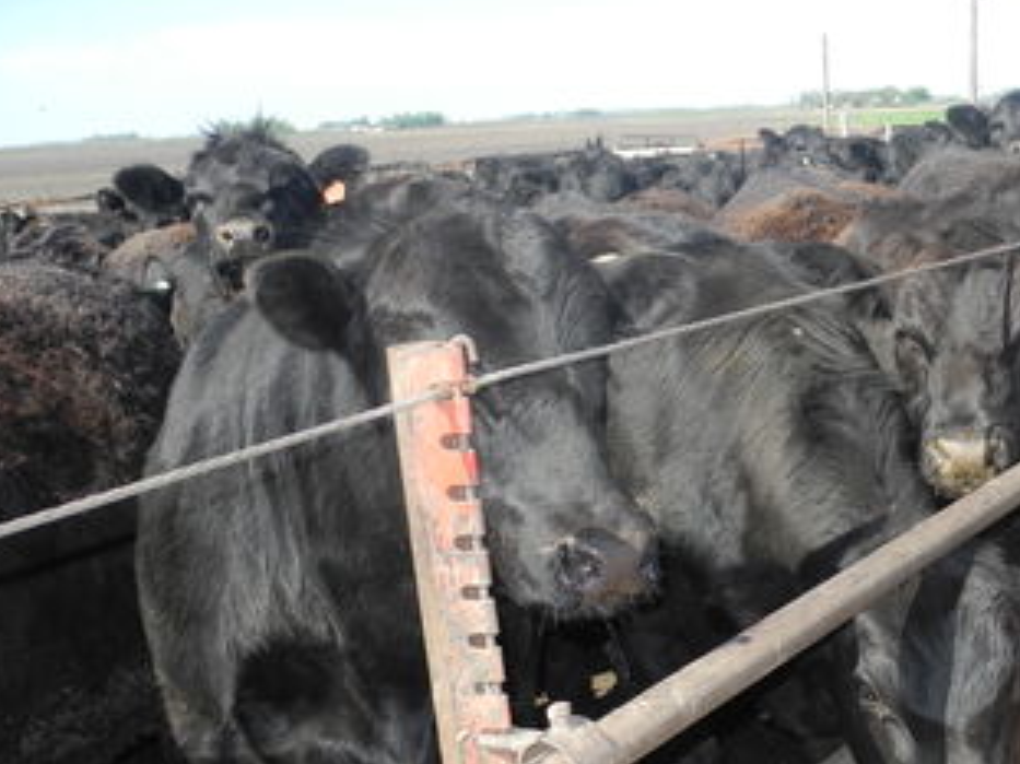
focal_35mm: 54
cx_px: 908
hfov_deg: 33.7
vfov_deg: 26.6
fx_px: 1591
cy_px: 587
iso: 139
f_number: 2.8
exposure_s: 1/860
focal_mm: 6
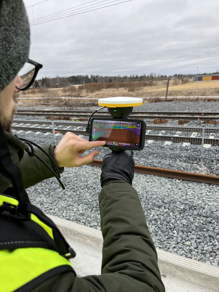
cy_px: 146
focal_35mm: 26
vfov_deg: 67.3
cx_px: 110
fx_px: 219
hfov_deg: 53.1
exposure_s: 1/742
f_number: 1.6
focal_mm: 5.1
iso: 50
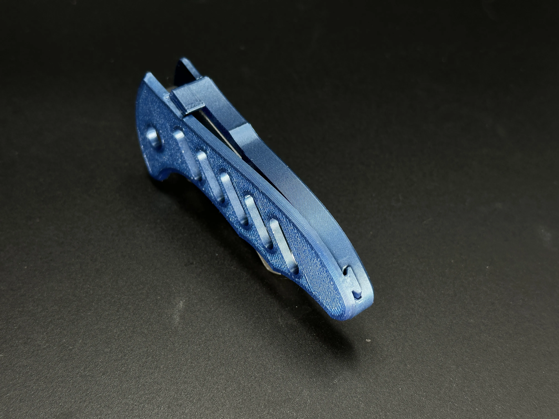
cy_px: 210
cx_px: 280
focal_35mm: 48
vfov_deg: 30.3
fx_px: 775
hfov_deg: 39.7
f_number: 1.78
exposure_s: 1/136
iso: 64
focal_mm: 6.86
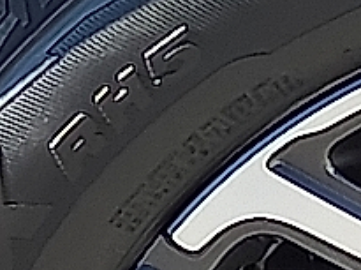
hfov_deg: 5.0
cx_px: 579
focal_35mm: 391
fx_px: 4070
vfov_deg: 3.8
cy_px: 406
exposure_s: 1/294
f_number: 1.8
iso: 25
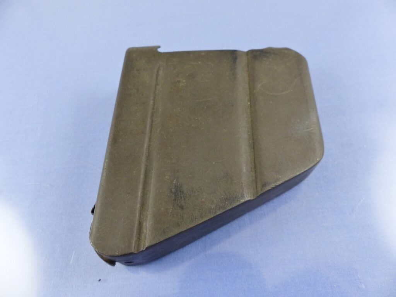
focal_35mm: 25
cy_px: 148
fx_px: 286
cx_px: 198
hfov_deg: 69.4
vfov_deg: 54.9
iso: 250
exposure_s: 1/60
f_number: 2.8
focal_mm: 4.5
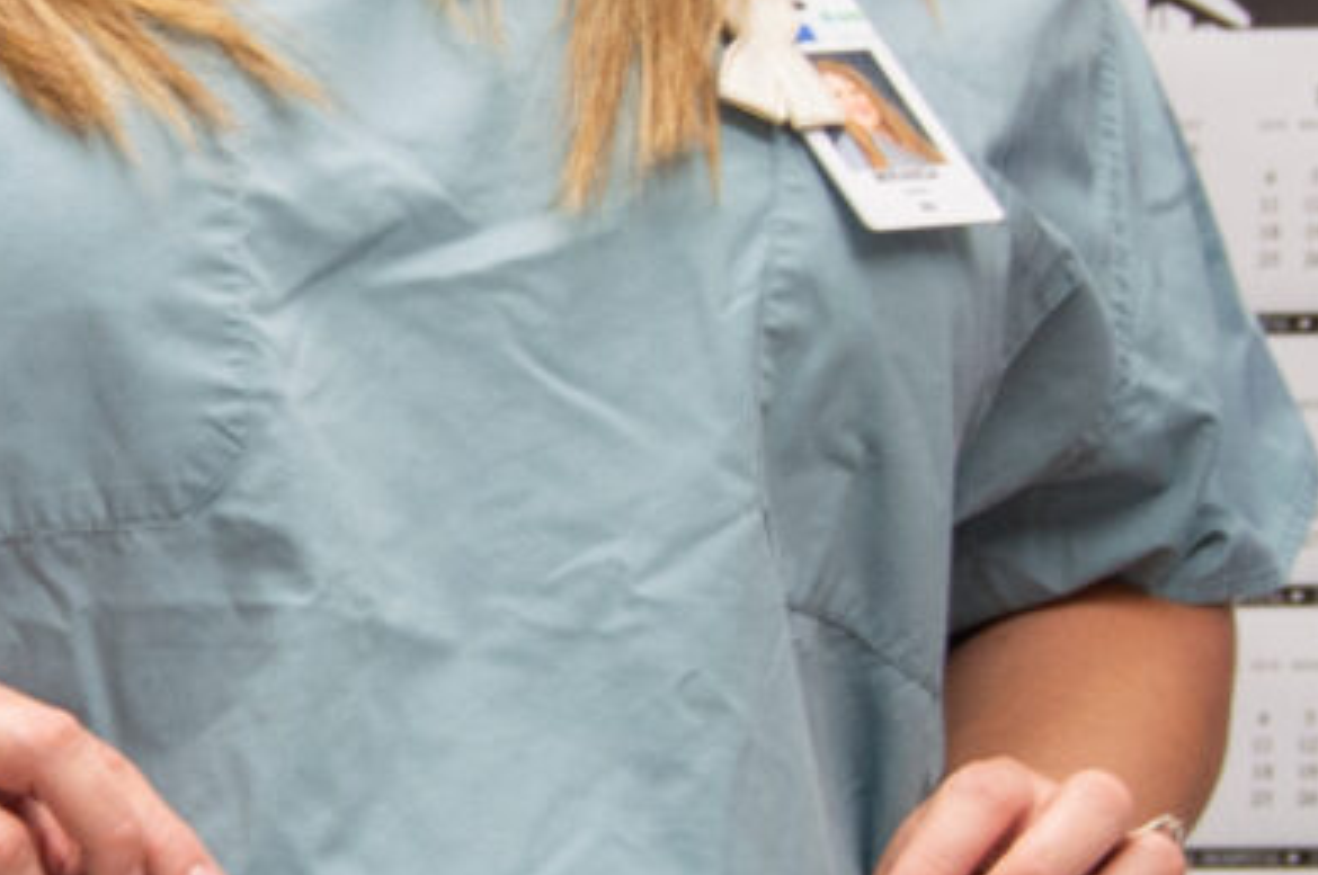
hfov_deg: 8.0
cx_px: -318
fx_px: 9361
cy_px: 486
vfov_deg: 5.4
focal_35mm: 256
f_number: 4
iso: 250
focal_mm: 26
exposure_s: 1/40
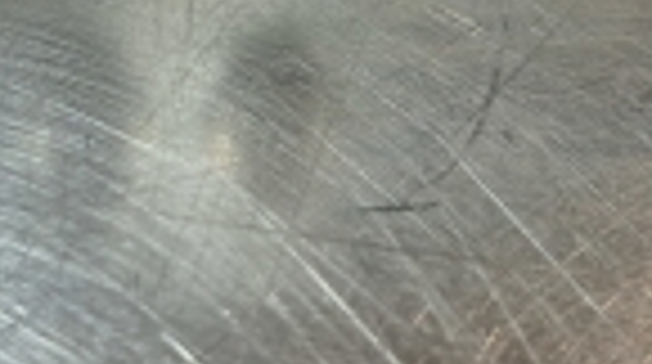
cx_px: 139
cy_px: -94
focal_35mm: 94
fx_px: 1622
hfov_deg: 22.4
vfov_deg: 12.5
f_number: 1.8
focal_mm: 5.23
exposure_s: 1/60
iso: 125
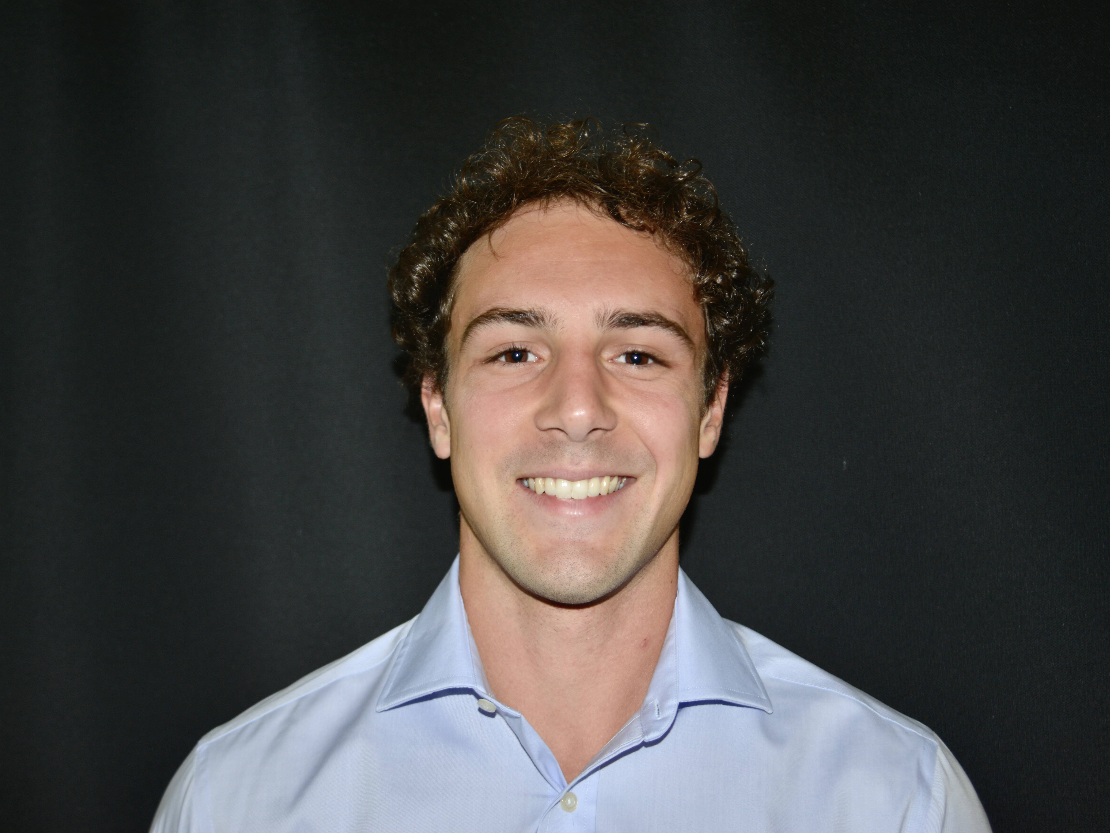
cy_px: 417
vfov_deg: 28.0
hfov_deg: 36.8
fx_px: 1667
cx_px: 572
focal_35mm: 52
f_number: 4.5
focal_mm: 48
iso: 200
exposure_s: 1/60
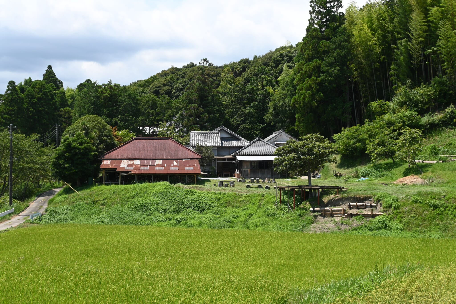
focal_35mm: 50
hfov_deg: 40.0
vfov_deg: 27.3
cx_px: 228
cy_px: 152
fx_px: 627
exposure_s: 1/400
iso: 100
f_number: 7.1
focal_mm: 33
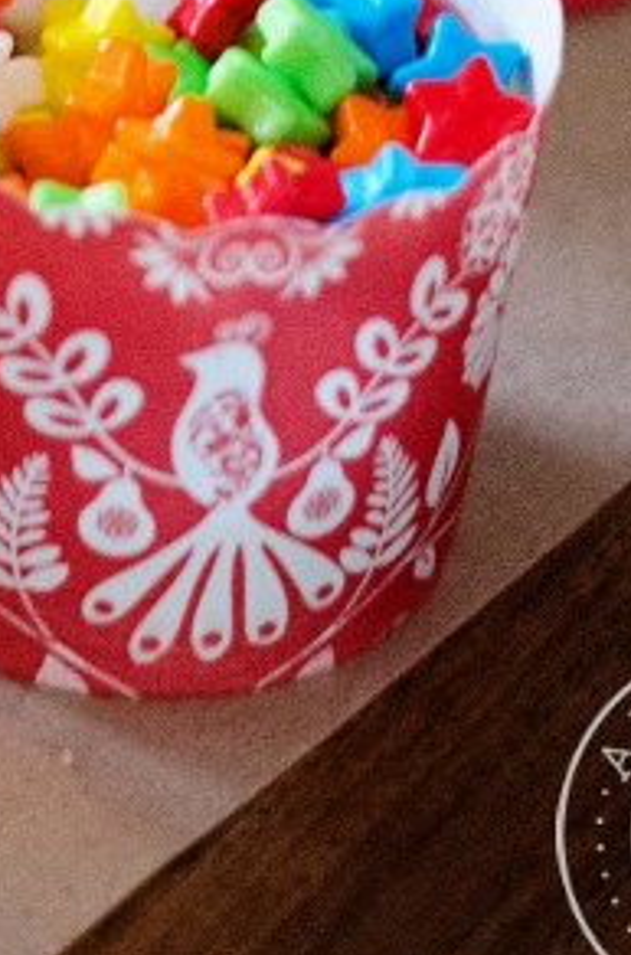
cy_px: -541
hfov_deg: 5.4
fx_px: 6665
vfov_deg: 8.0
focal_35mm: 252
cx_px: -72
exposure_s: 1/80
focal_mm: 50
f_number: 2.5
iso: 4000
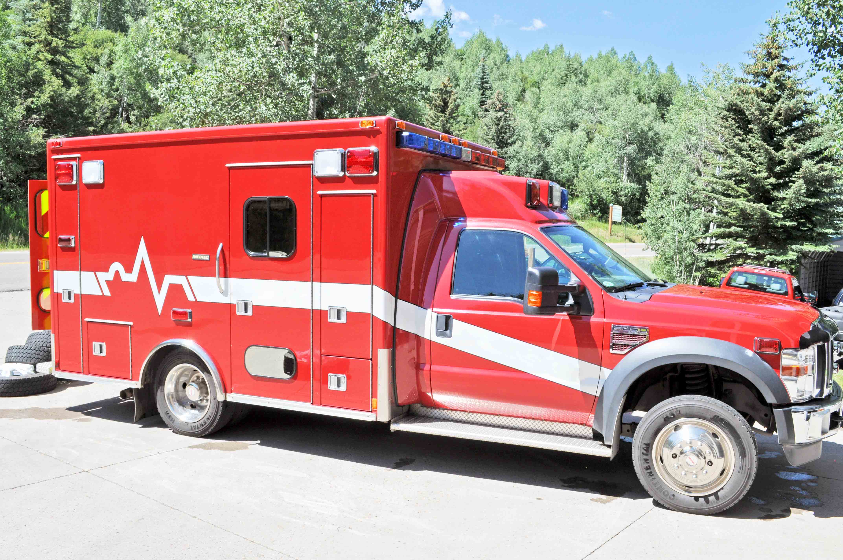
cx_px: 422
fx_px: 772
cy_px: 280
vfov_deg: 39.9
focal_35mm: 33
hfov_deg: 57.3
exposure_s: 1/200
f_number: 14
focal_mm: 22
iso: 200
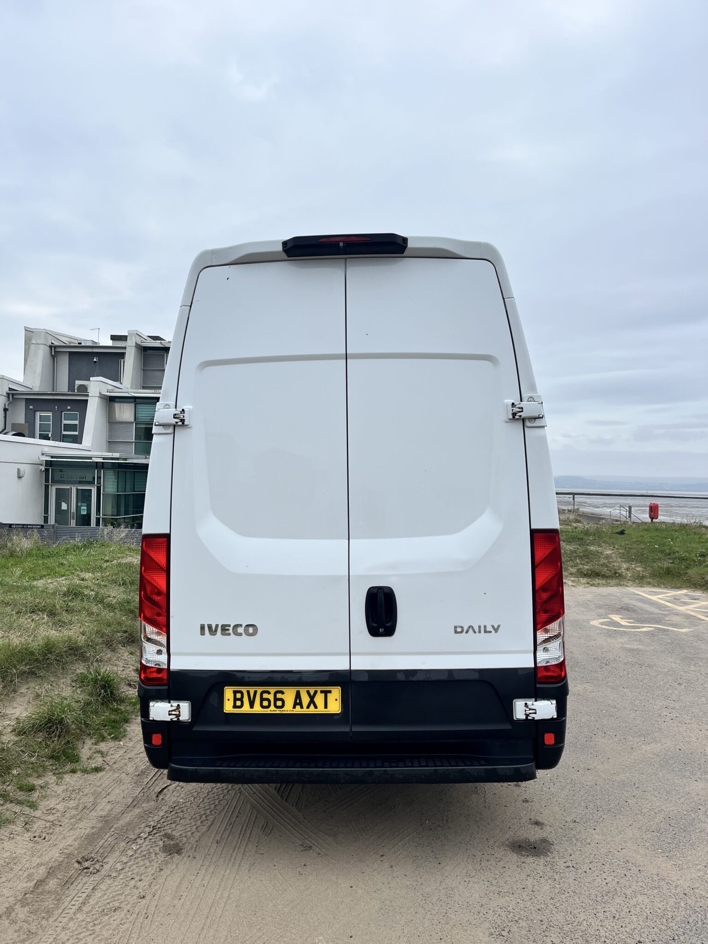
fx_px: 709
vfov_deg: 67.3
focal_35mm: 26
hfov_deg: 53.1
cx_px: 354
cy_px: 472
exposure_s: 1/1695
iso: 50
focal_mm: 5.1
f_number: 1.6
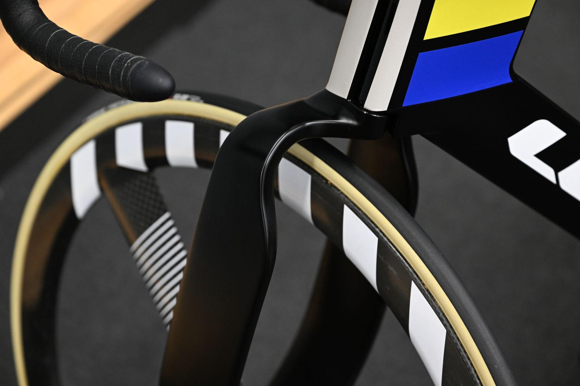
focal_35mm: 70
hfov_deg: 28.8
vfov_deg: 19.4
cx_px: 290
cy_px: 193
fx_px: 1127
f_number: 4
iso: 2000
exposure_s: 1/200
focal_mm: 70
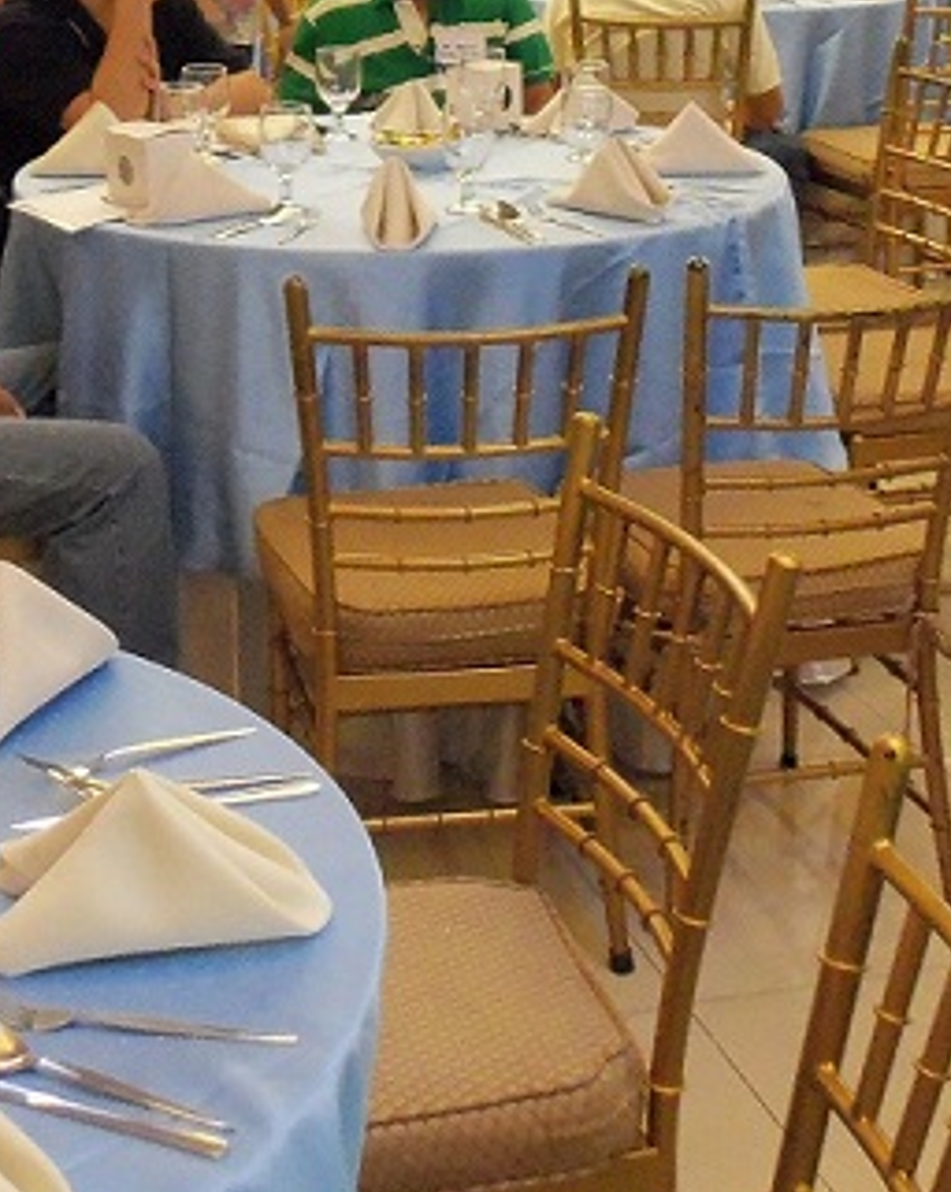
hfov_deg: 21.4
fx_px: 2503
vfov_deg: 26.1
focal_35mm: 71
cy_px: 162
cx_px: 316
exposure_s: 1/30
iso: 400
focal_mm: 5.2
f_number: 3.4
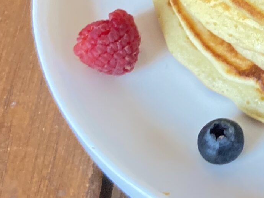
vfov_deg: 14.8
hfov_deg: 19.2
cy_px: -50
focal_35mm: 96
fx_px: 732
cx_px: 324
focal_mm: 4.25
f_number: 1.8
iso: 500
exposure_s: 1/43
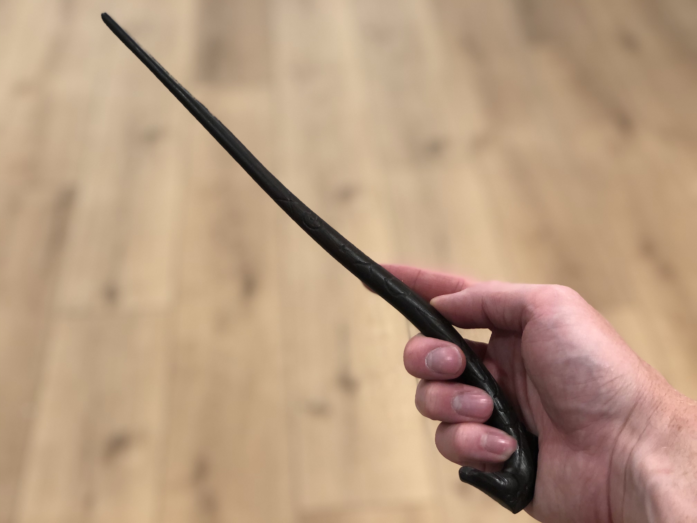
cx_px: 348
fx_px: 1047
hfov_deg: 36.8
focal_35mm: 52
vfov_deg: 28.0
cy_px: 262
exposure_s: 1/40
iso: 100
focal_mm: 6
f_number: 2.4
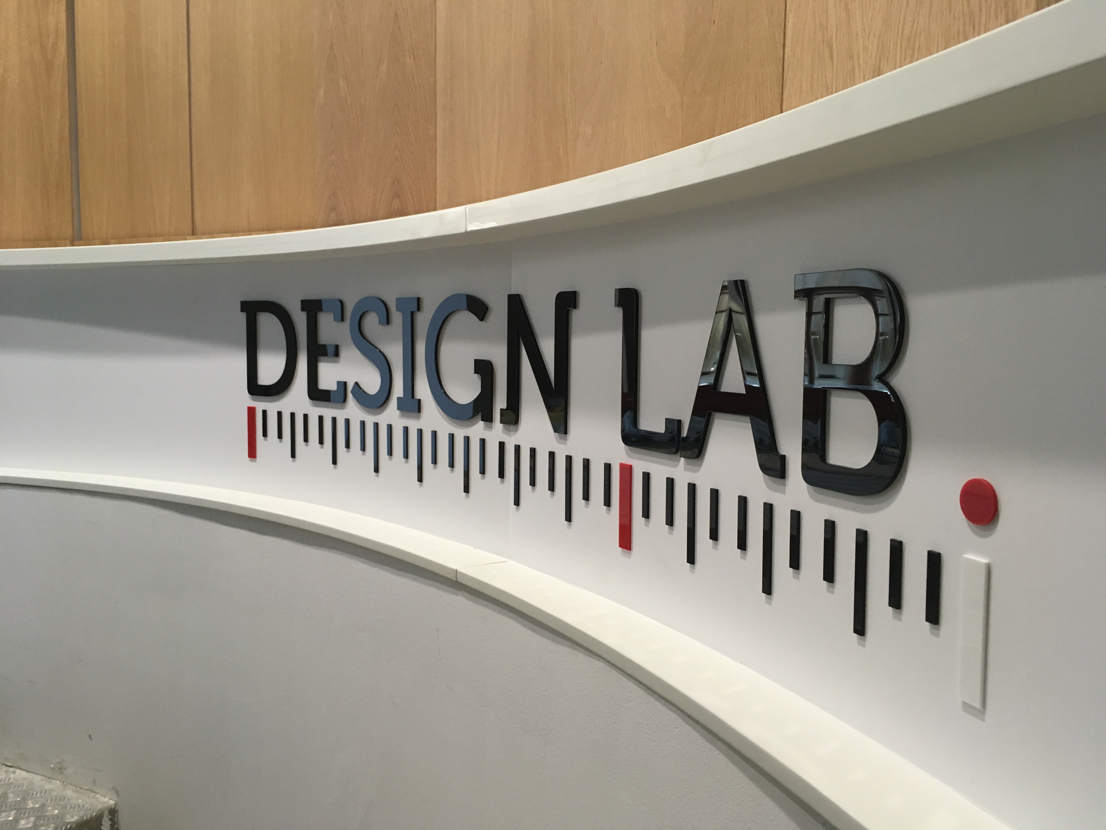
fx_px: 927
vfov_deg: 48.2
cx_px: 553
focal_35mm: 29
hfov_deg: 61.7
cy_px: 415
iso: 125
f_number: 2.2
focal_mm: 4.15
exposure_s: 1/33
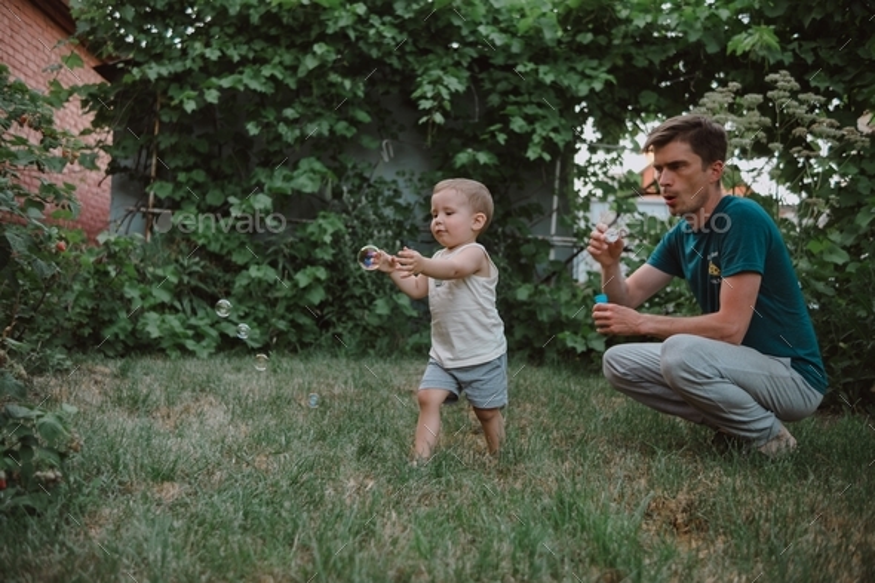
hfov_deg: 54.4
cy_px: 292
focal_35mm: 35
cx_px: 438
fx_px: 850
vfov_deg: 37.8
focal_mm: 23
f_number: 1.8
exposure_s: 1/250
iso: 320
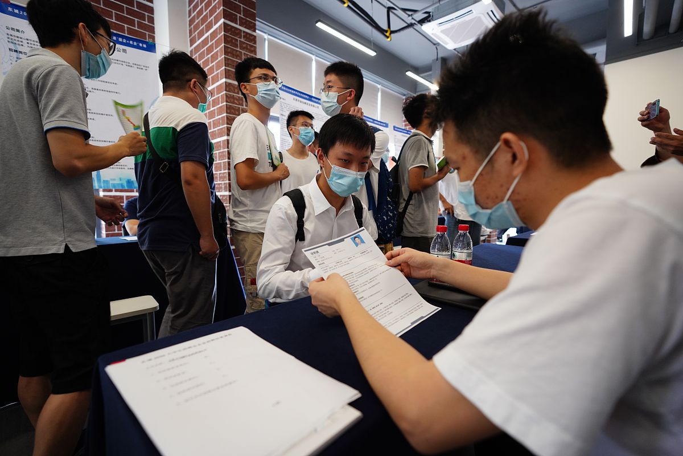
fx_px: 304
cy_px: 228
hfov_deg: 96.7
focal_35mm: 16
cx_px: 342
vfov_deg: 73.7
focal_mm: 16
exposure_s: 1/100
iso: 1000
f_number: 2.8
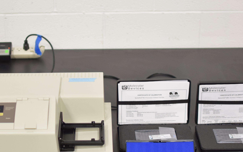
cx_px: 91
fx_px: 608
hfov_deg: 22.5
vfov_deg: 14.2
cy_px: 95
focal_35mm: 92
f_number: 2.2
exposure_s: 1/250
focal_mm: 35
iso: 1600
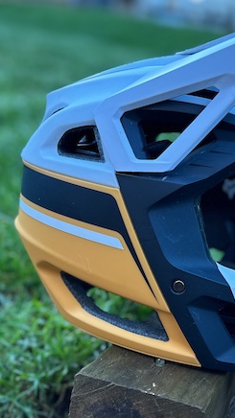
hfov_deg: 24.0
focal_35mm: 48
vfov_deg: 42.7
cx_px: 225
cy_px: 254
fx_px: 532
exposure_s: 1/167
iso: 64
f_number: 1.78
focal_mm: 6.86
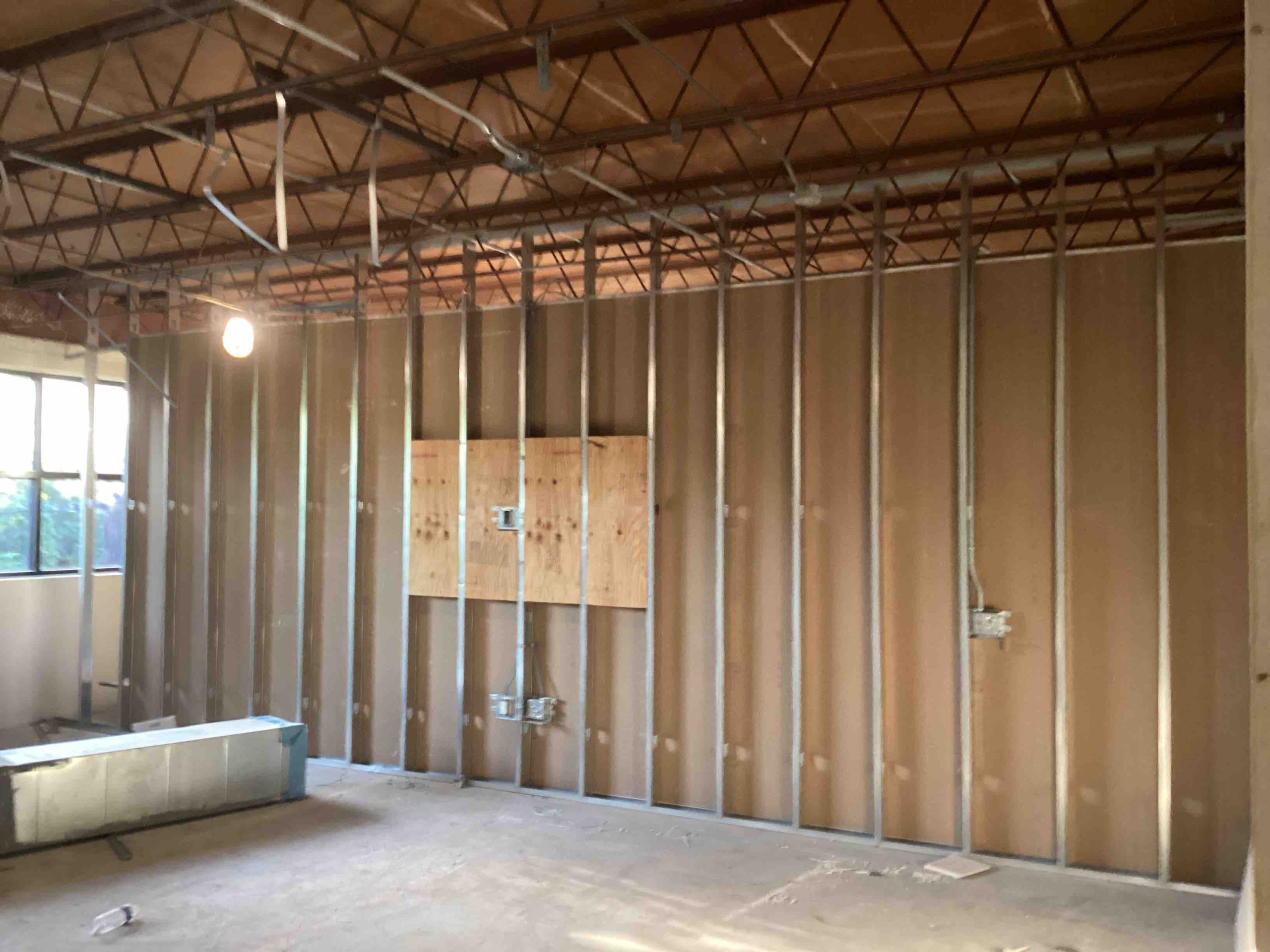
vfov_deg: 45.4
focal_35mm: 31
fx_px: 1137
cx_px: 635
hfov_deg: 58.4
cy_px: 476
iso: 400
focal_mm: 3.3
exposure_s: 1/30
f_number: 2.4
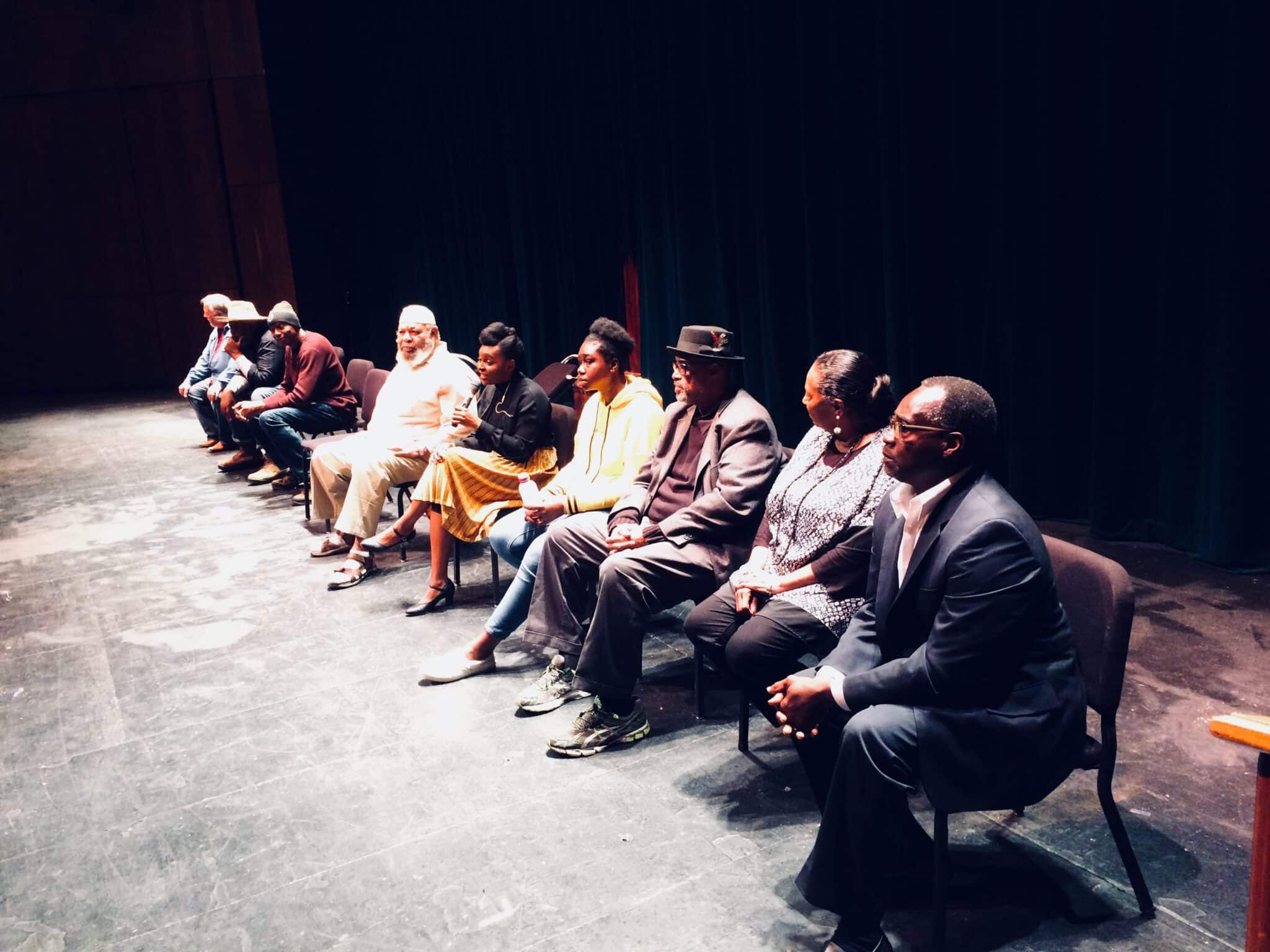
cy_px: 476
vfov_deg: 48.2
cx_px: 635
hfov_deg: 61.7
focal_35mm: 29
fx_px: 1064
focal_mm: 4.15
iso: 160
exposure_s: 1/30
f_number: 2.2
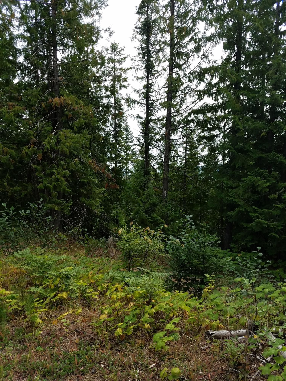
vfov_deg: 67.3
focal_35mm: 26
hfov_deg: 53.1
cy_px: 190
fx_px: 286
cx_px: 143
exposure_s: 1/904
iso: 50
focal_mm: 4.2
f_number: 1.7
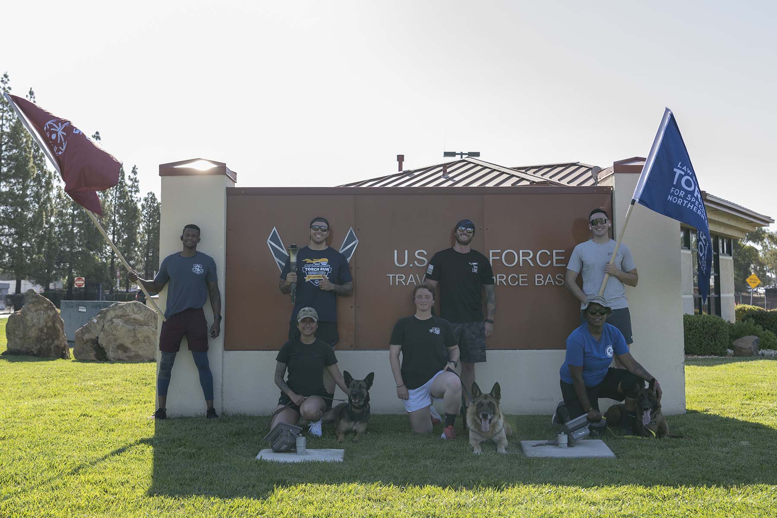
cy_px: 259
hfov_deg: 50.7
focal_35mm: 38
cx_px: 388
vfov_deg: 35.1
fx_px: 820
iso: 31
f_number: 5
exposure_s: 1/125
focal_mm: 38
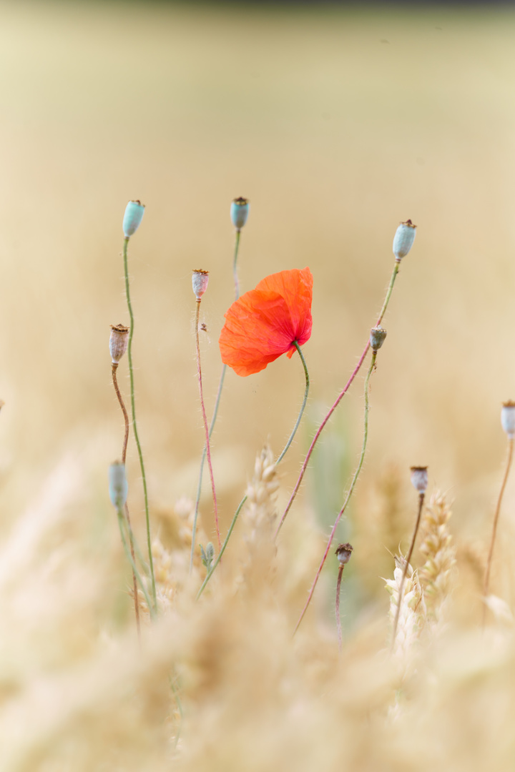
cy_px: 386
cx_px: 258
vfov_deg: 5.2
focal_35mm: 400
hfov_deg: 3.4
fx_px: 8583
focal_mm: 400
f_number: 6.3
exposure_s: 1/80
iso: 100
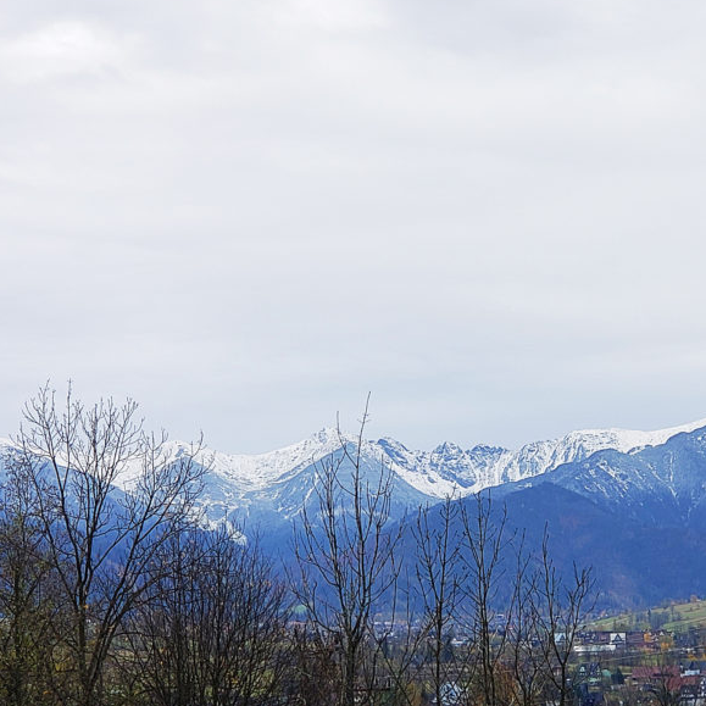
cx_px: 495
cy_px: 411
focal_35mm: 122
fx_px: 2815
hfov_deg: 14.3
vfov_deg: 14.3
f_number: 2.4
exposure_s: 1/359
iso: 32
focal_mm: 6
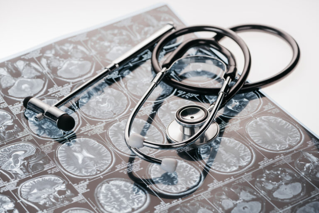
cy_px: 106
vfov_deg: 13.1
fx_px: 931
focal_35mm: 105
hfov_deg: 19.4
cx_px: 160
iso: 64
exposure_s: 1/160
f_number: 10
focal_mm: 105
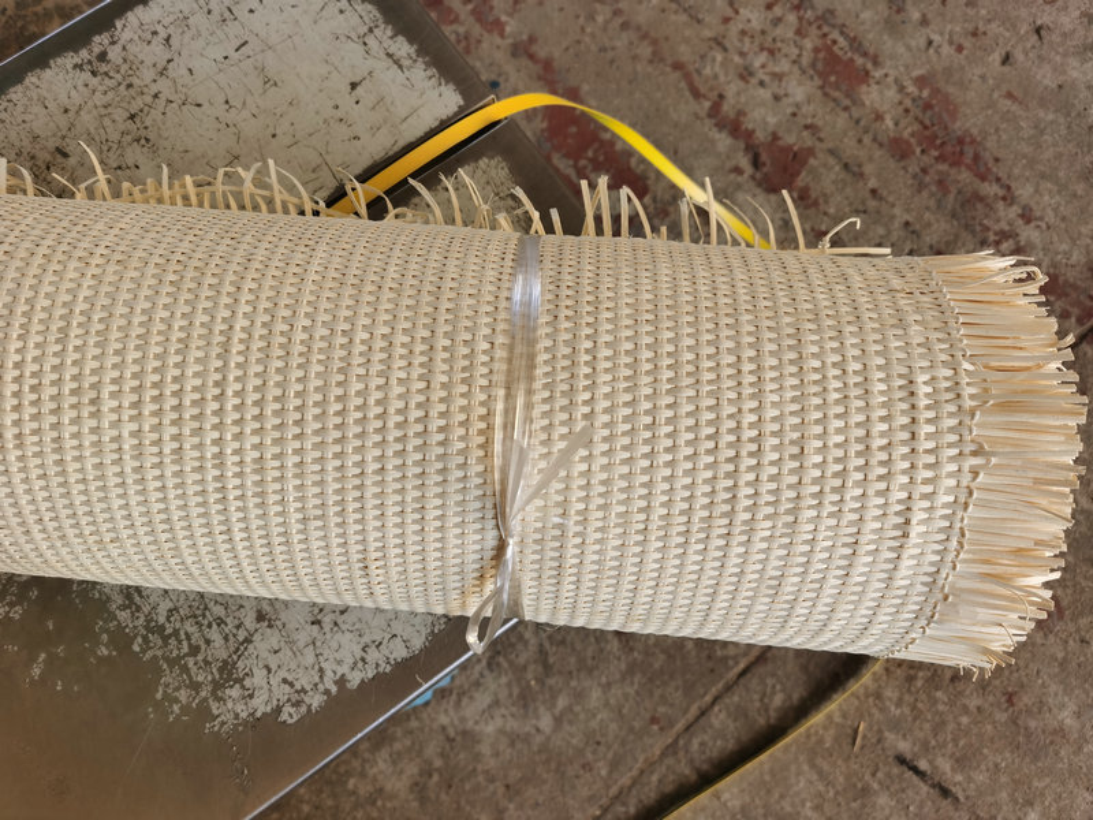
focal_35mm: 27
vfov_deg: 51.4
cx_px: 546
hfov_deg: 65.3
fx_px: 853
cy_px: 410
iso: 50
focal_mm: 5.56
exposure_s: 1/310
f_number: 1.6
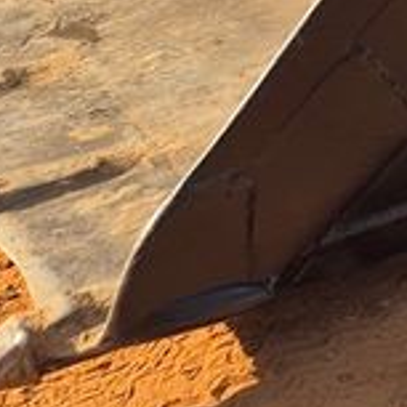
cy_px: -721
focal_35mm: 159
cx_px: 1154
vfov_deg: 9.2
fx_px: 2115
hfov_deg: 9.2
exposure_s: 1/782
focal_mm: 5.4
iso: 25
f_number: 1.8
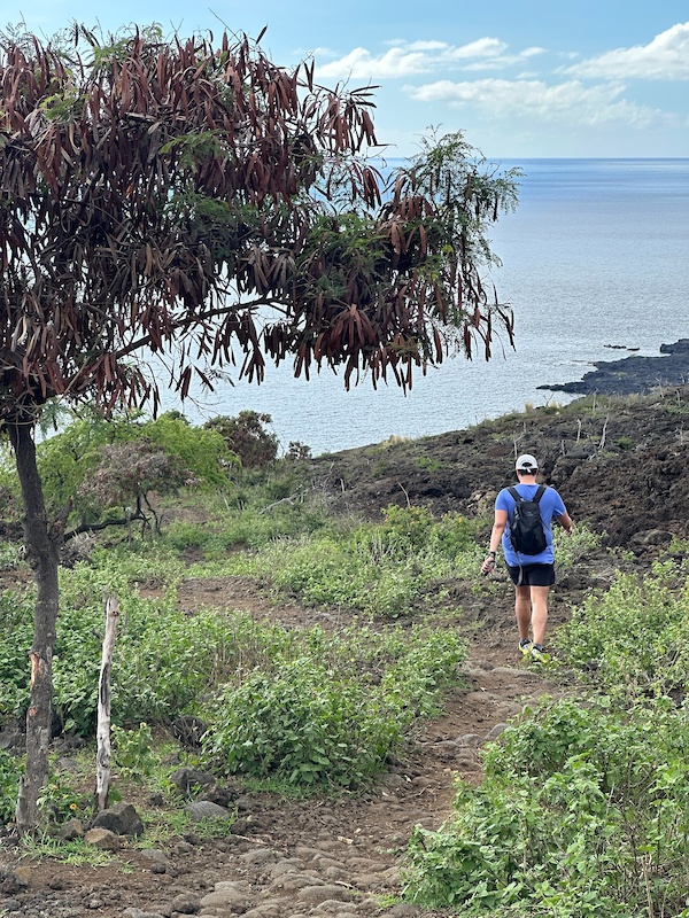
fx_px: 2043
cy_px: 459
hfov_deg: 19.1
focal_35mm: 77
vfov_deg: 25.3
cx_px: 344
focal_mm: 9
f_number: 2.8
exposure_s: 1/339
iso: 32
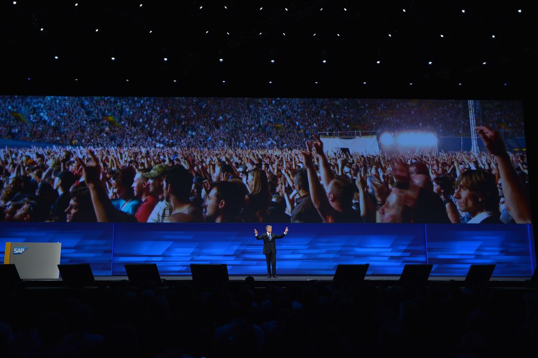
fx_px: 508
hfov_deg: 55.8
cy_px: 179
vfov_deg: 38.9
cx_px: 269
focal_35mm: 34
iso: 800
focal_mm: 34
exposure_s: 1/200
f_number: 4.5
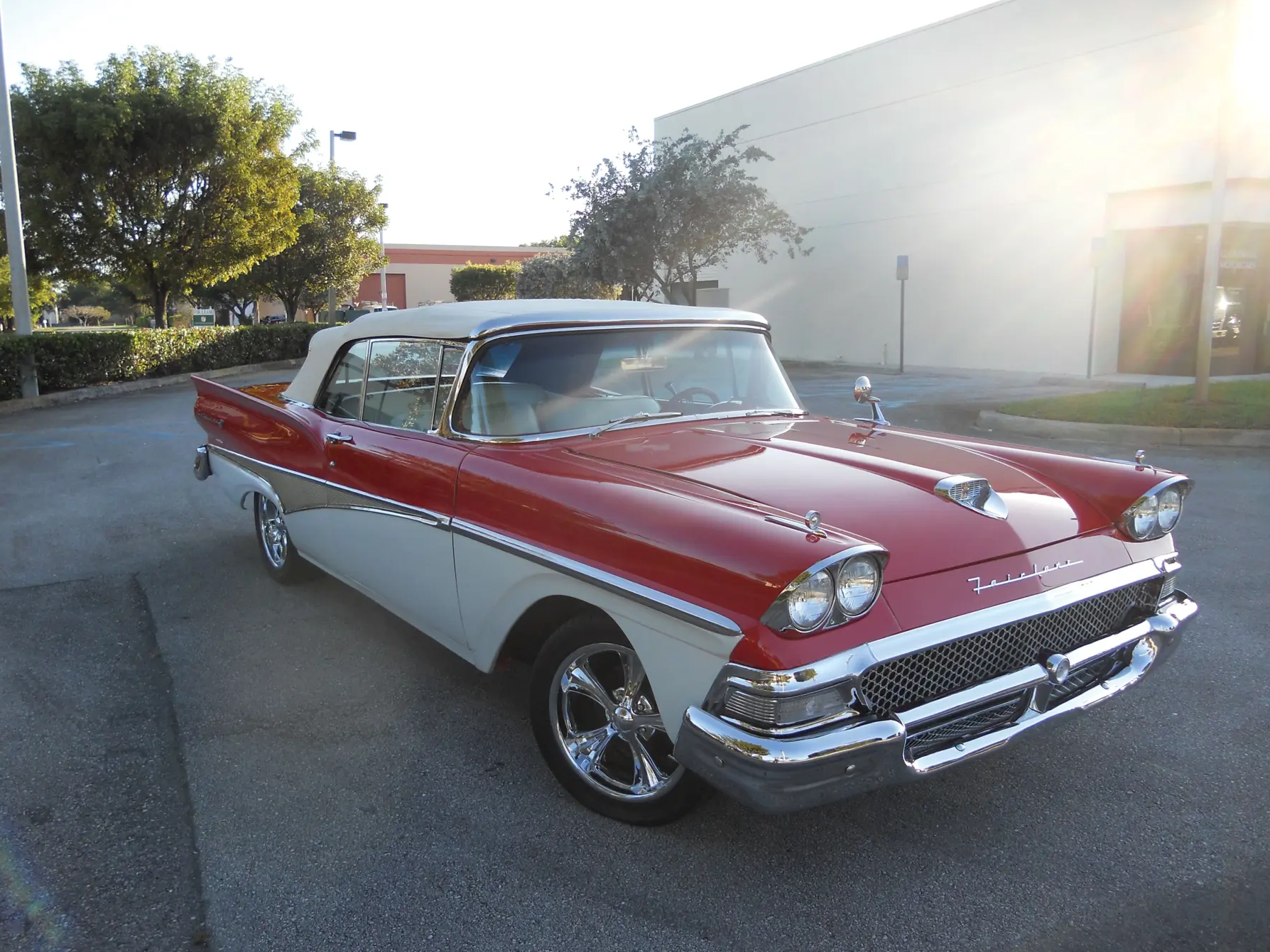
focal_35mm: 29
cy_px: 498
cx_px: 618
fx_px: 1064
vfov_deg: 48.2
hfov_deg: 61.7
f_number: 3.2
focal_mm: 4.9
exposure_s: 1/250
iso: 80
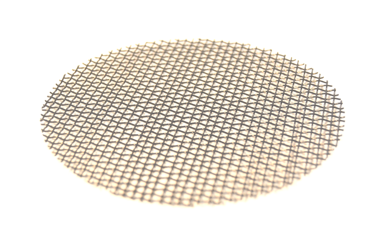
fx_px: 769
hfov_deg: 27.0
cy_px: 123
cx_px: 184
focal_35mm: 75
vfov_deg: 18.2
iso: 400
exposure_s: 1/60
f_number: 5.6
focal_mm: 50
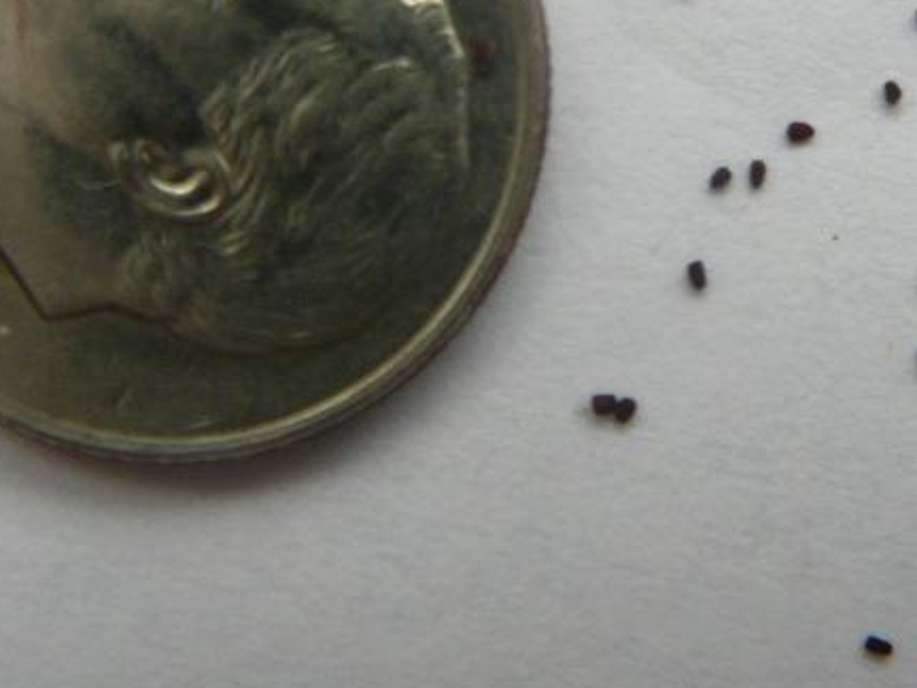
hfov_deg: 24.1
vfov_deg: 18.1
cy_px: 170
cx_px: 520
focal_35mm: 81
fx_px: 2146
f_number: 2.8
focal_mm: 5.2
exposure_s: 1/60
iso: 80
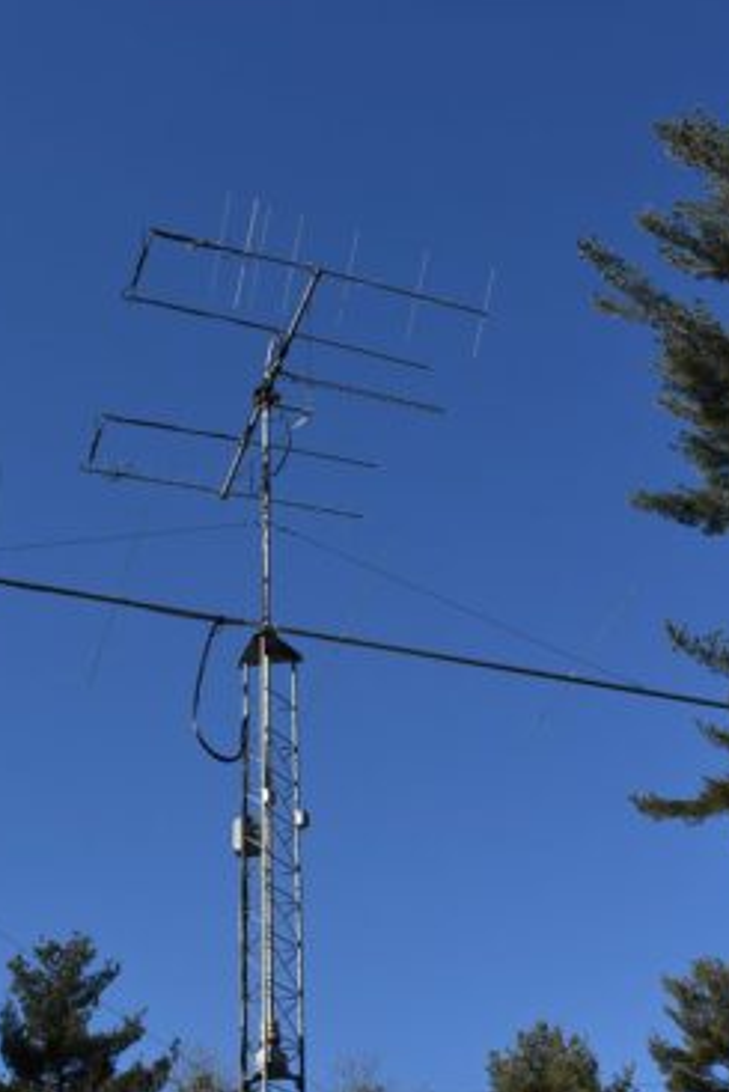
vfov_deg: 40.3
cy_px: 559
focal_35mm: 49
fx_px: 1487
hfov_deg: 27.5
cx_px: 315
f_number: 8
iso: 220
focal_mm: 20
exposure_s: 1/500
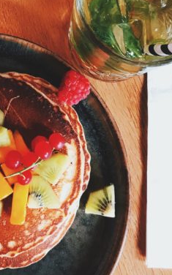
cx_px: 34
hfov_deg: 17.9
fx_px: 540
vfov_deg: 27.1
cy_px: 3
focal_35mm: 72
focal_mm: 3.99
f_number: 1.8
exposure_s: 1/20
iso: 40
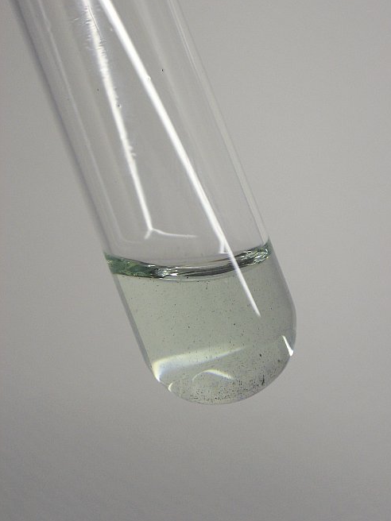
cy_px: 258
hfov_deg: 23.3
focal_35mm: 63
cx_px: 197
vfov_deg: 30.7
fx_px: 949
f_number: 3.5
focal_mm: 10.2
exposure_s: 1/125
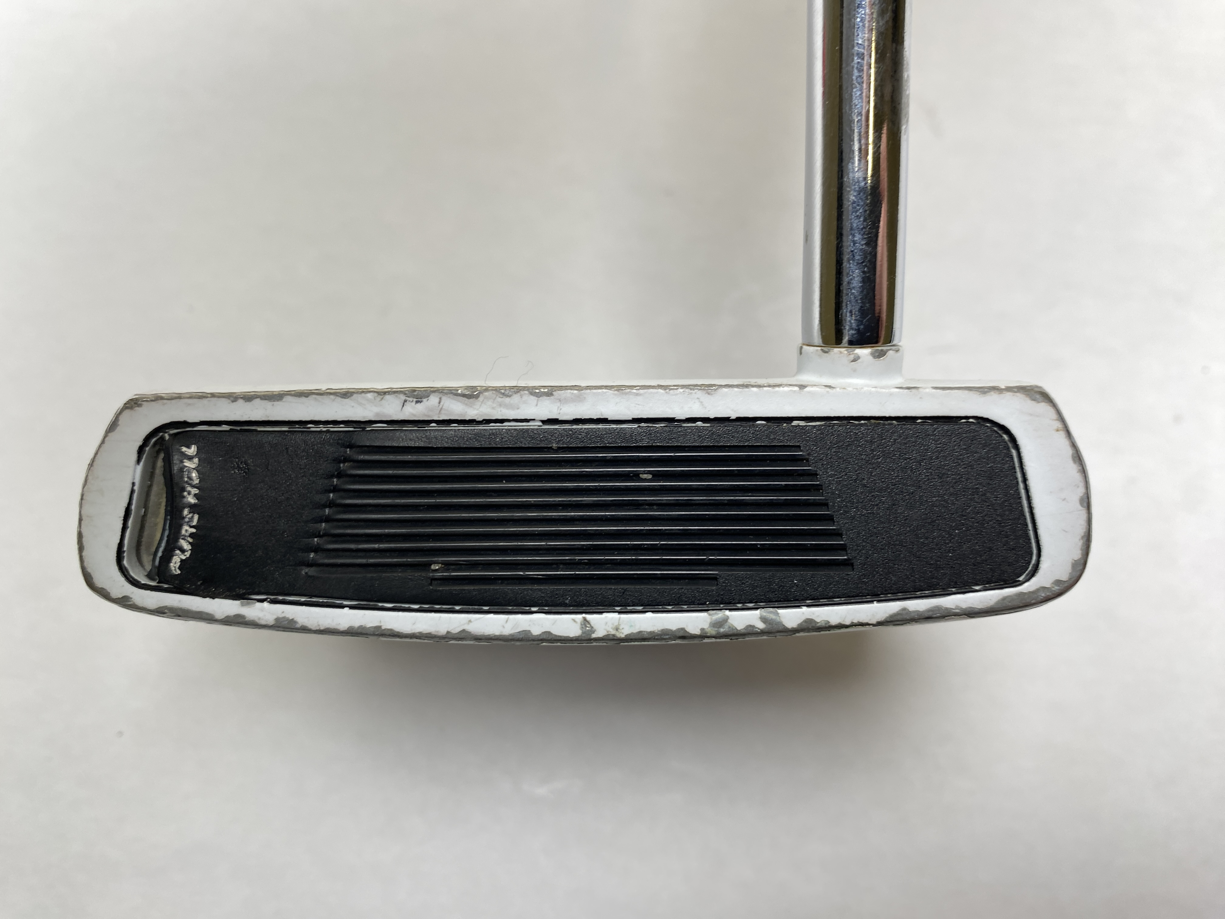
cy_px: 460
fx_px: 920
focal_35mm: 26
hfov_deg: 67.3
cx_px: 612
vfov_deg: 53.1
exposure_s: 1/122
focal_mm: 4.25
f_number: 1.8
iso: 40
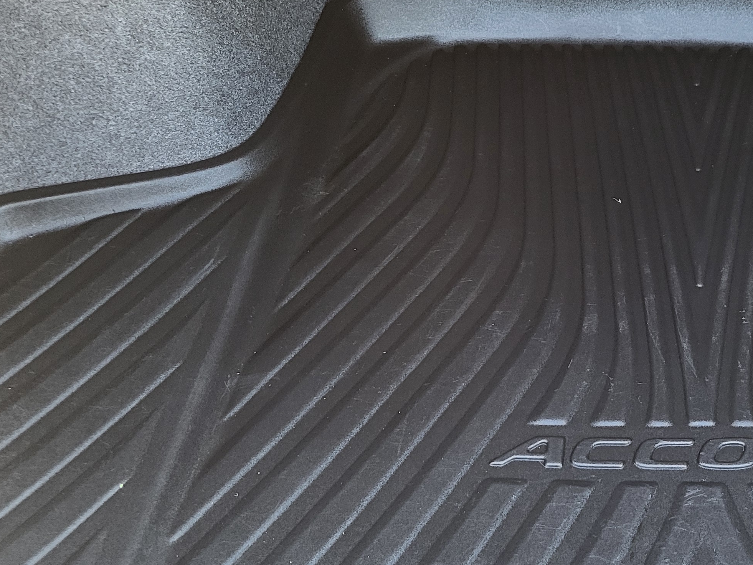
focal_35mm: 53
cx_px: 689
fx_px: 1153
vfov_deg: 27.5
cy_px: 314
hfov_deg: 34.0
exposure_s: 1/120
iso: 320
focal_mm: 5.4
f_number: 1.8
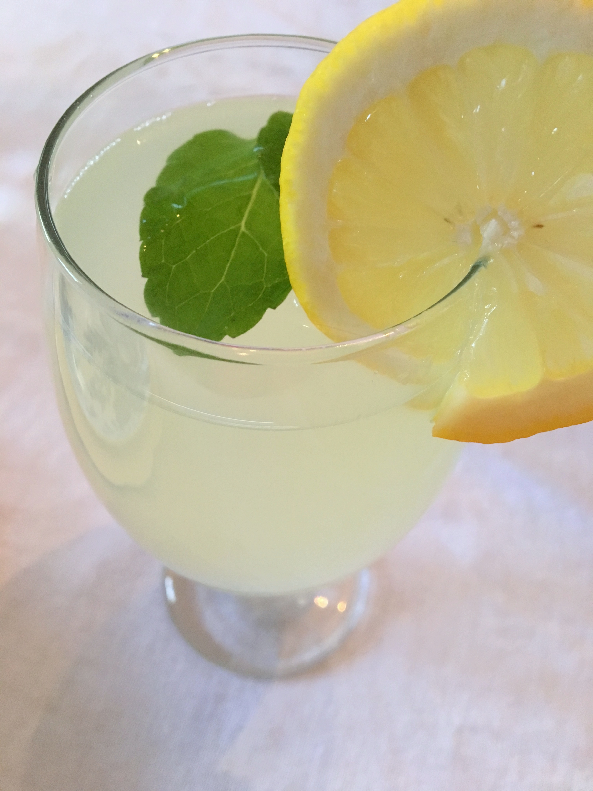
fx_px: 662
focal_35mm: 29
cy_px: 396
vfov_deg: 61.7
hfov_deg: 48.2
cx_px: 296
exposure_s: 1/30
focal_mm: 4.15
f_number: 2.2
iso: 160
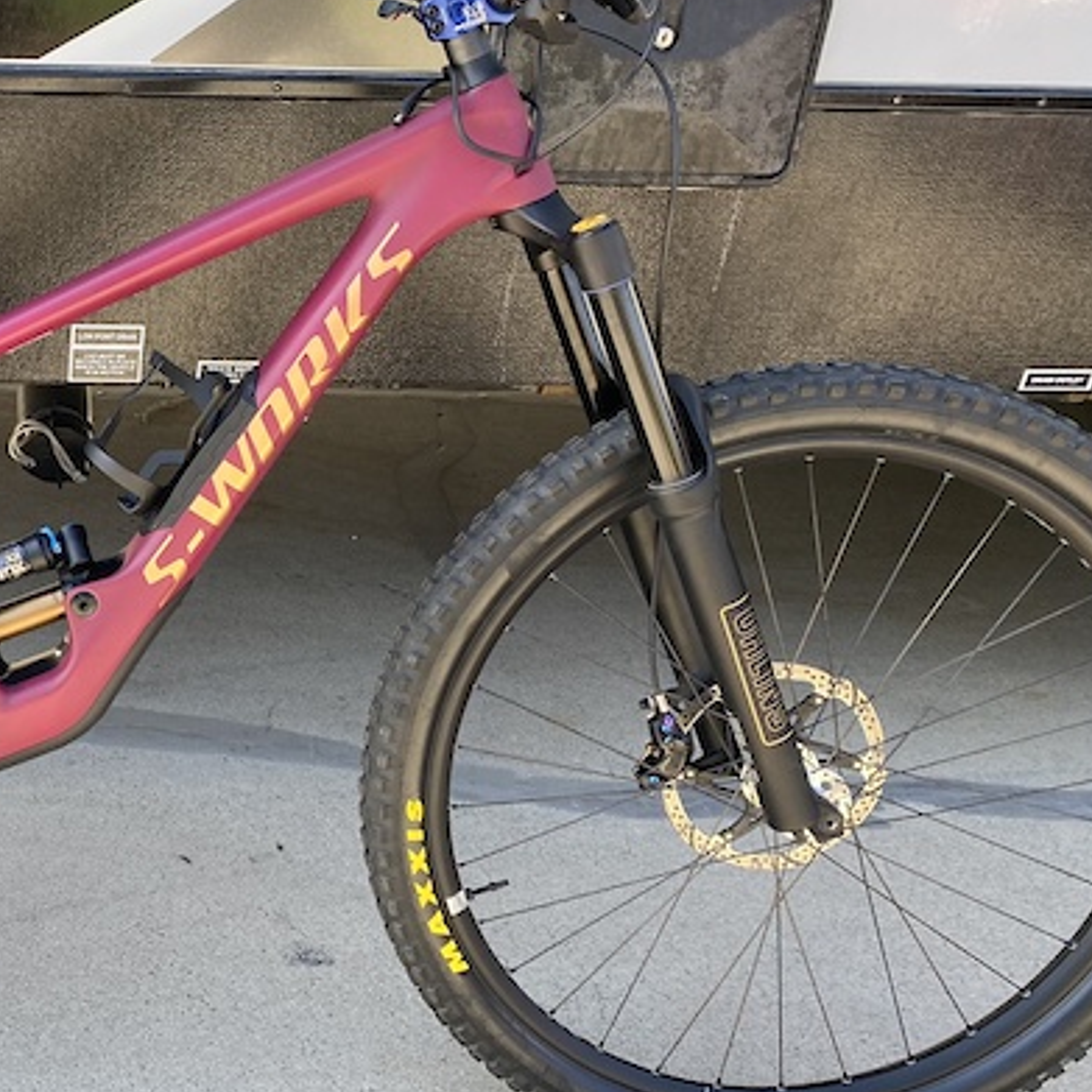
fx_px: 1677
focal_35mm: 47
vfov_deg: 36.1
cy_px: 570
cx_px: 0
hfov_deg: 33.1
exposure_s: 1/208
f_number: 1.8
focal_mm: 4.25
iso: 32
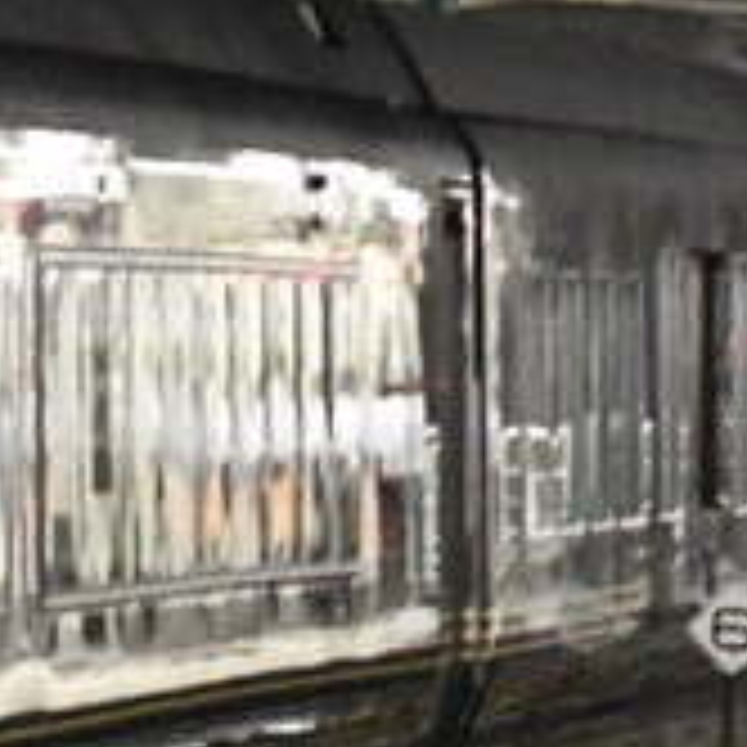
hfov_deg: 2.0
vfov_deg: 2.0
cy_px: 680
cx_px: -1053
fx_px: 21314
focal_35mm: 873
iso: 8000
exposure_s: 1/125
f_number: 5.3
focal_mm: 95
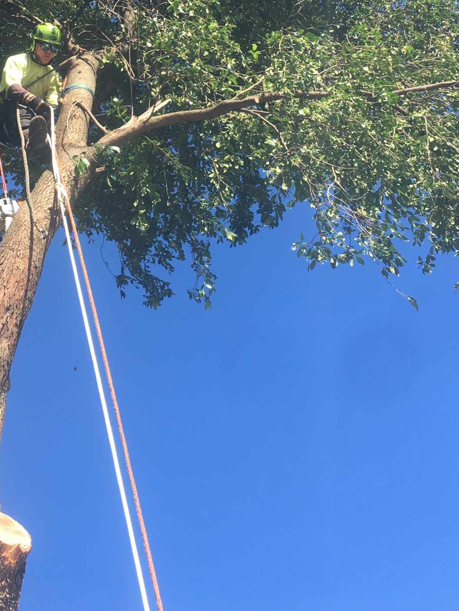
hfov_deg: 27.3
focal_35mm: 53
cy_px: 84
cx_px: 131
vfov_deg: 34.5
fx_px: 937
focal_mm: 4.15
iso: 25
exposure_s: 1/493
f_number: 2.2
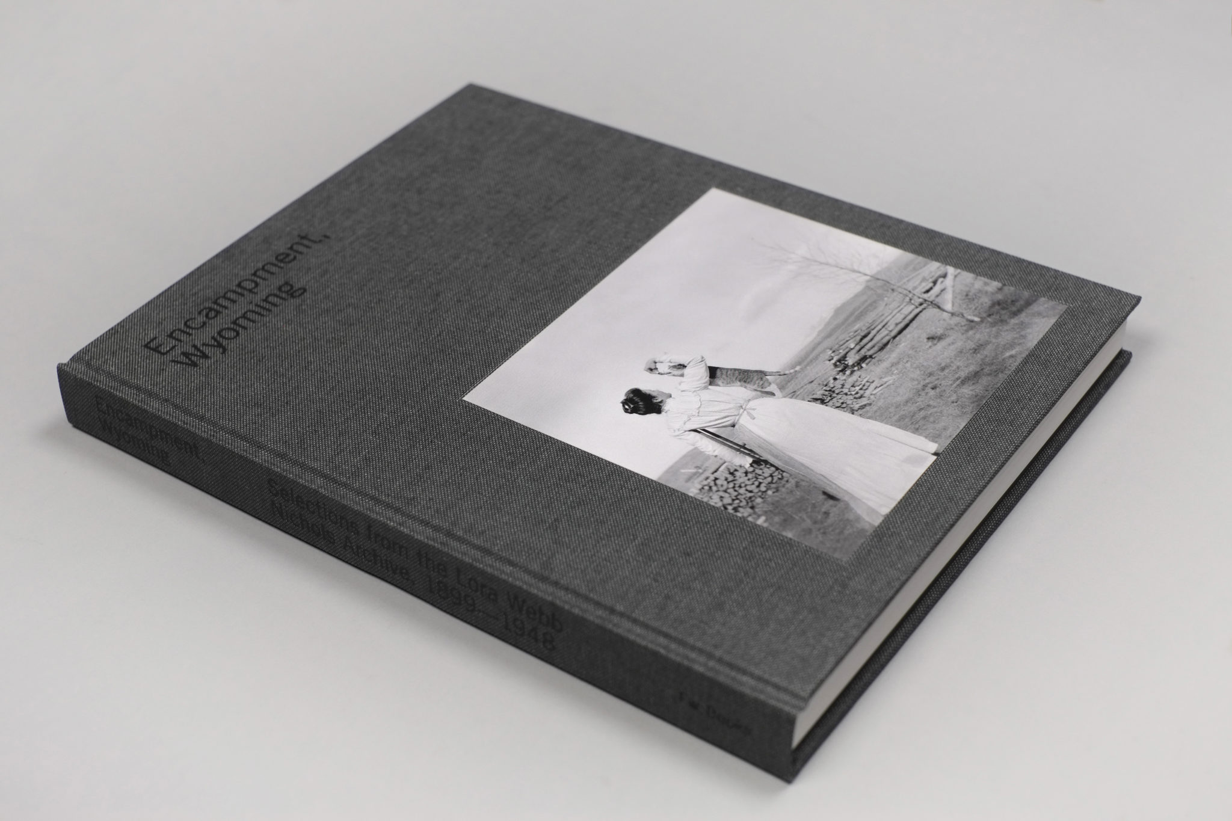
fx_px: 1813
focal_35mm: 53
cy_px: 410
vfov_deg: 25.5
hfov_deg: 37.5
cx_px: 616
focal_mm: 35
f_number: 4
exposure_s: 1/60
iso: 400
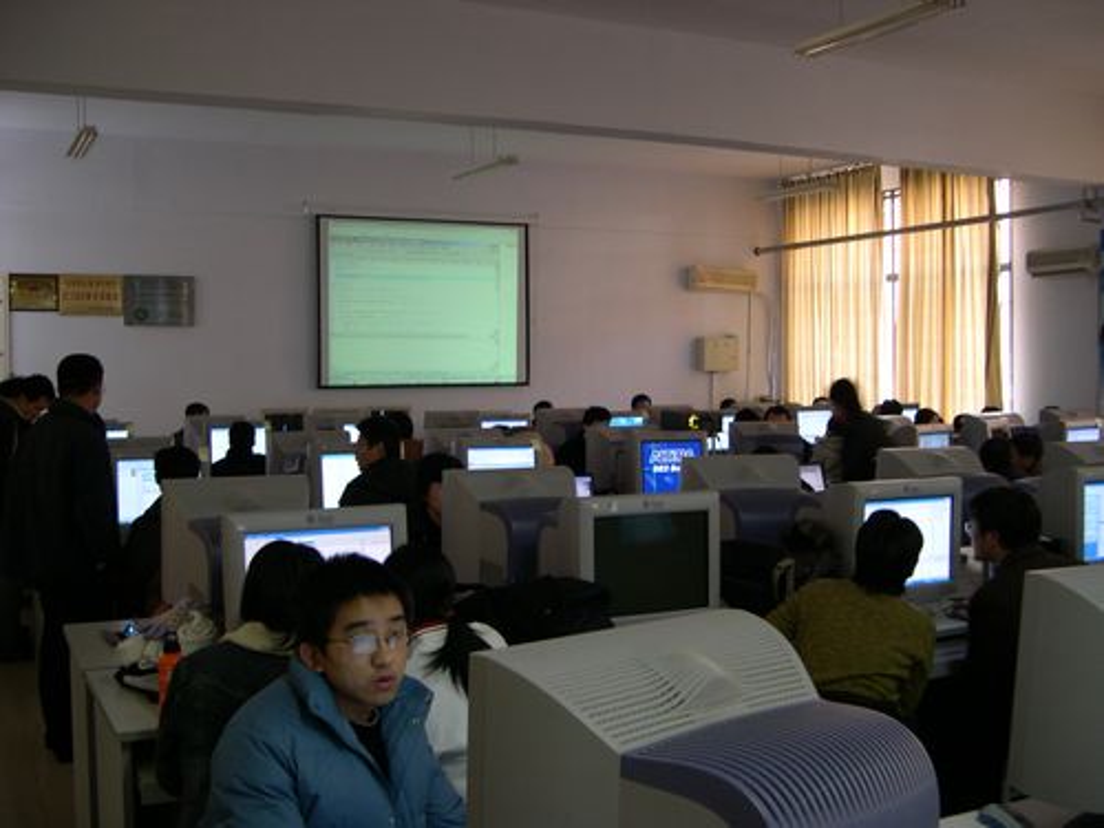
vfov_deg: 37.7
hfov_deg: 49.0
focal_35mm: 38
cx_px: 552
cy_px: 414
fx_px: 1212
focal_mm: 8
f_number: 2.8
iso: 100
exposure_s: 1/8.5
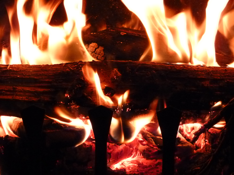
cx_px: 117
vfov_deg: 11.1
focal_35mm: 134
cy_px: 88
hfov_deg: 14.7
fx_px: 906
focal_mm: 23.7
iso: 800
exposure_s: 1/40
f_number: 3.6
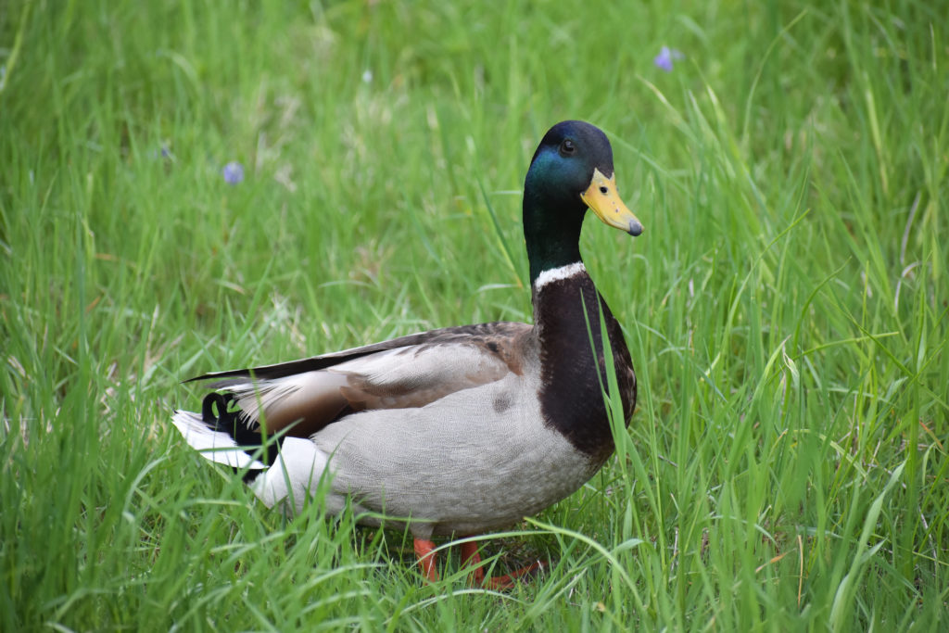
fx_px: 7909
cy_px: 316
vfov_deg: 4.6
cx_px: 474
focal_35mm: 300
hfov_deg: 6.9
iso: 720
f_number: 5.3
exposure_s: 1/1000
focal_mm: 200
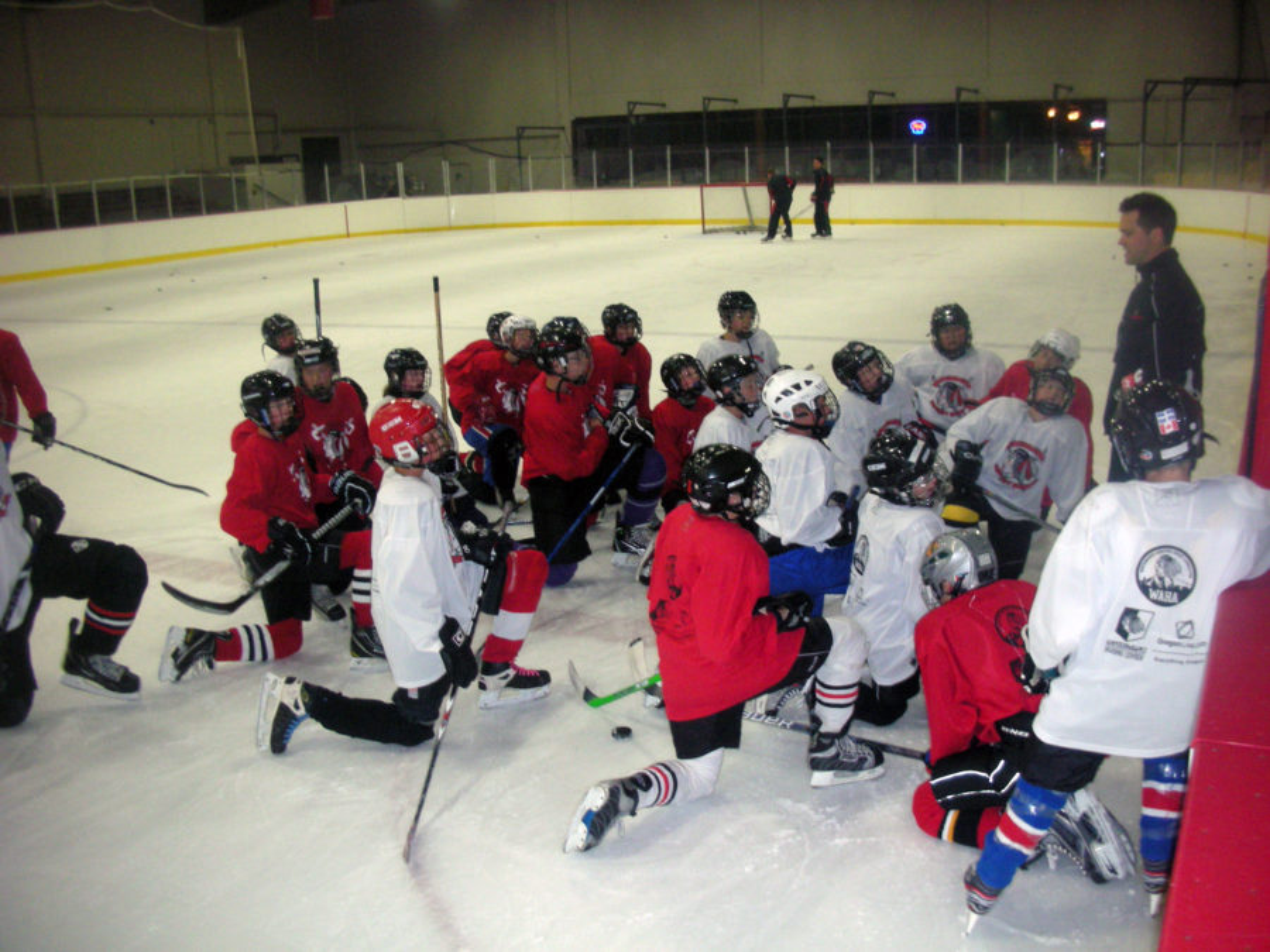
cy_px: 476
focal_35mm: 35
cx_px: 635
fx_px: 1284
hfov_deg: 52.6
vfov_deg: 40.7
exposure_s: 1/60
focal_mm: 5.8
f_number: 2.8
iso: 226
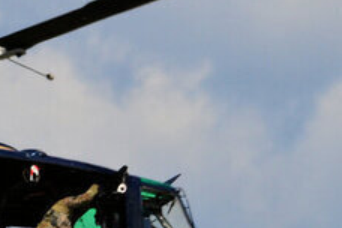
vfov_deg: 0.6
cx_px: -96
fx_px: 21392
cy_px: 206
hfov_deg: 0.9
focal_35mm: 2252
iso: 250
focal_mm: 380
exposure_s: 1/2000
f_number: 6.3
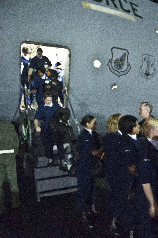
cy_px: 116
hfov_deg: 31.6
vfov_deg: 51.9
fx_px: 244
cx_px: 177
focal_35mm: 37
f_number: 2.8
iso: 8000
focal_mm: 24
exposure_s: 1/30
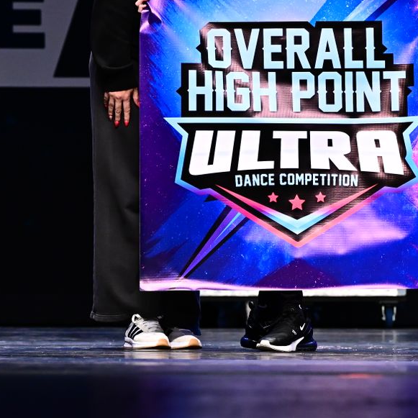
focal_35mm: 182
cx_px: 224
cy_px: 67
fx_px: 2486
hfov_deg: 9.6
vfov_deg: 9.6
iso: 3200
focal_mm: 83
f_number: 4
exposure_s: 1/800
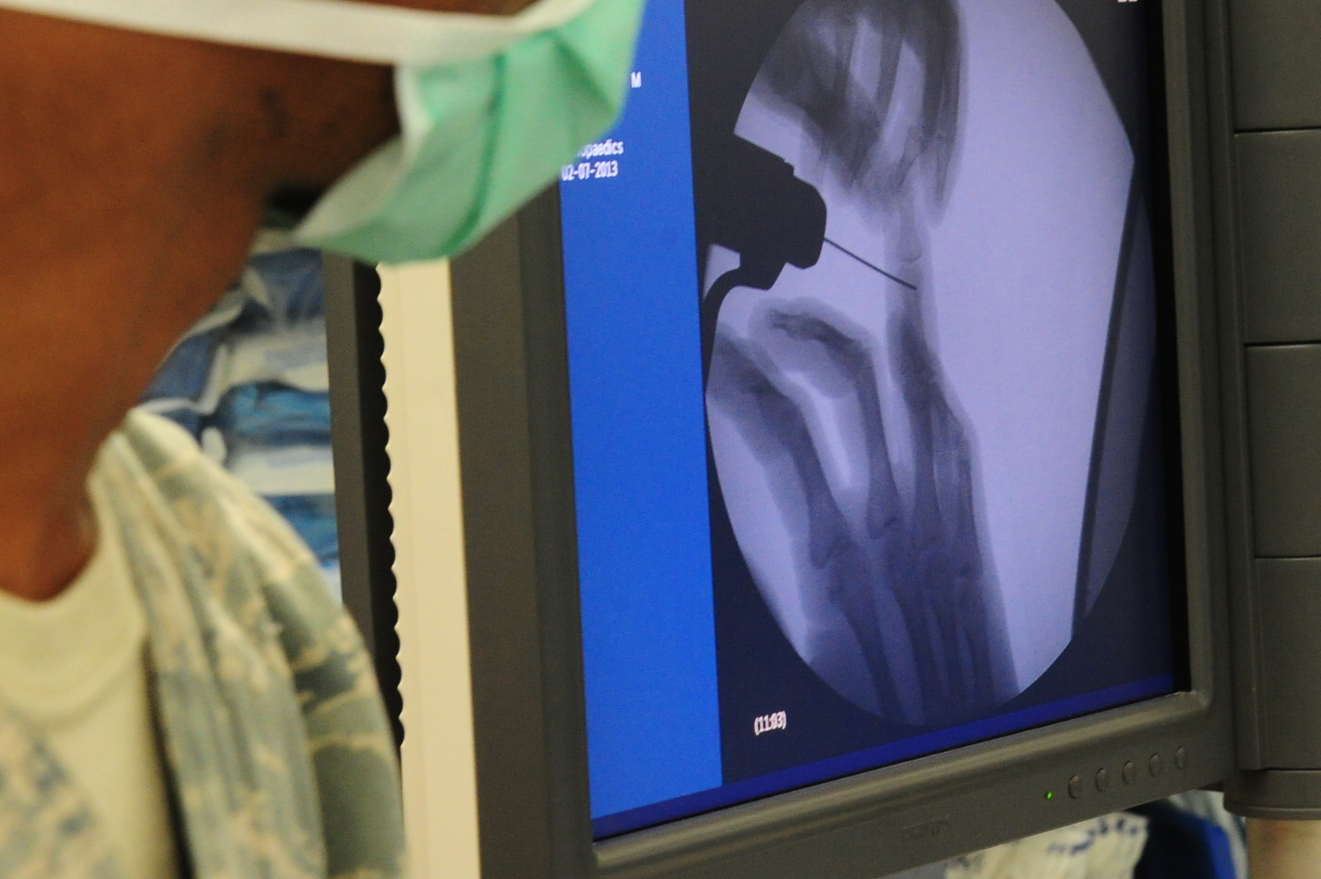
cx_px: 908
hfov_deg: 14.6
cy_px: 327
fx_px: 5134
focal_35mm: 140
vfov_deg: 9.8
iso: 4000
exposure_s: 1/80
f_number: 9
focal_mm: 70
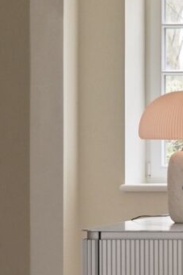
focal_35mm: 129
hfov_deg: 9.0
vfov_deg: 15.8
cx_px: 512
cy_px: 197
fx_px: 988
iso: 640
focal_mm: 30.1
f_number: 8
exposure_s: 1/13
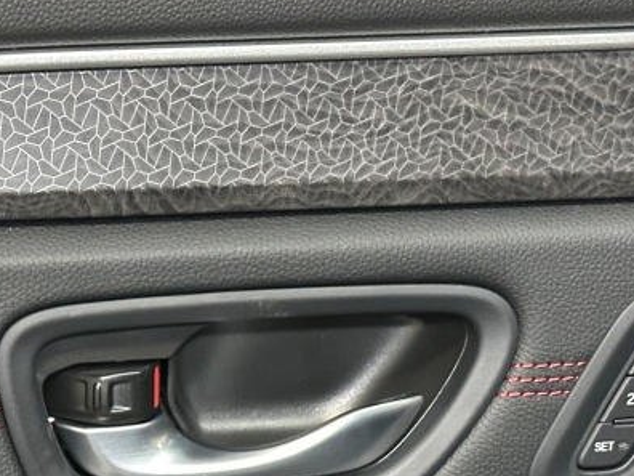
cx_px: 298
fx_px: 2271
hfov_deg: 15.9
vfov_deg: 11.7
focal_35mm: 124
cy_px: 607
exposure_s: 1/30
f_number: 1.78
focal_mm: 6.86
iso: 640
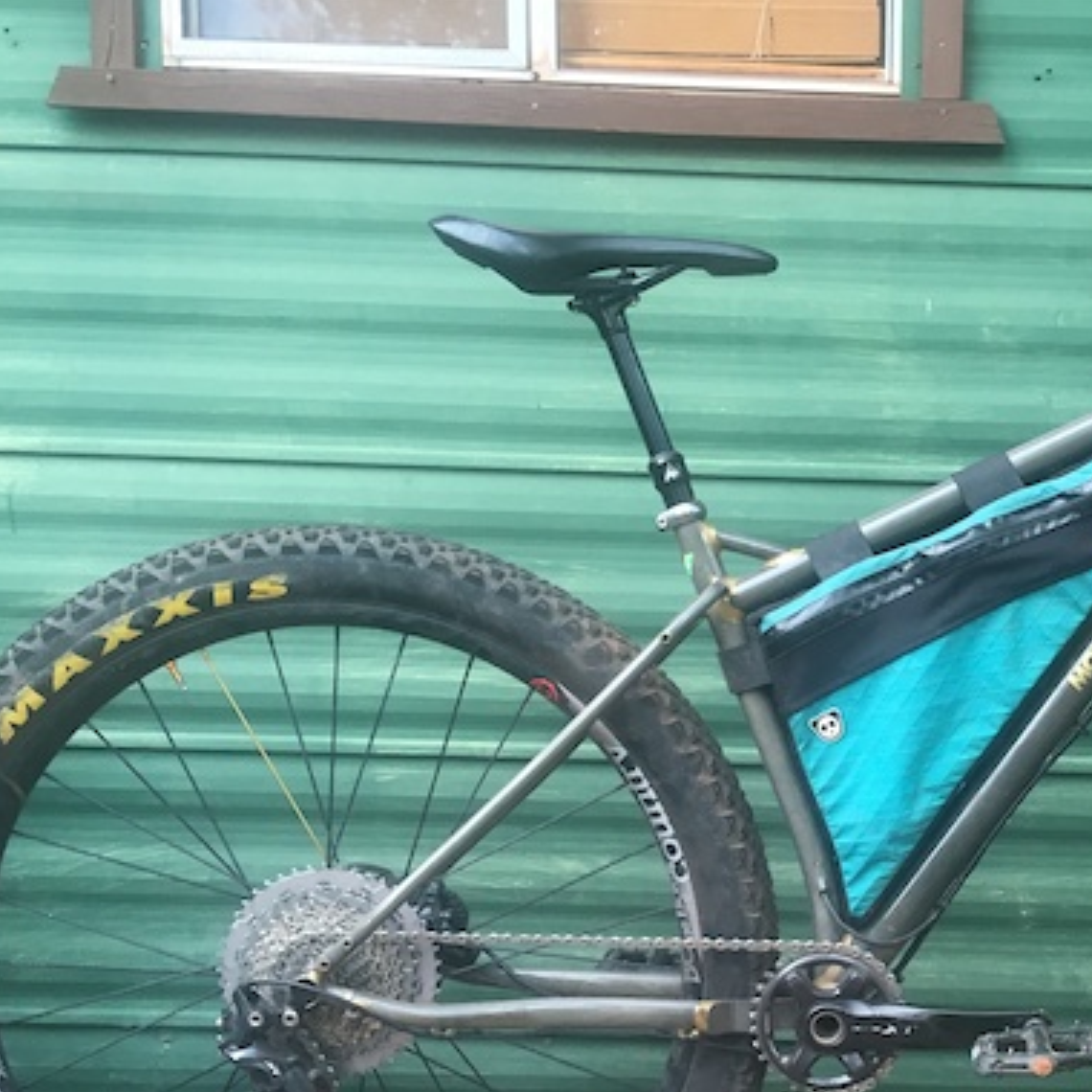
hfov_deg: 30.4
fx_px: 1927
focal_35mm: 54
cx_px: 951
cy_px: 713
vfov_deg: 31.4
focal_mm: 4.15
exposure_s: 1/30
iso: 32
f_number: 2.2
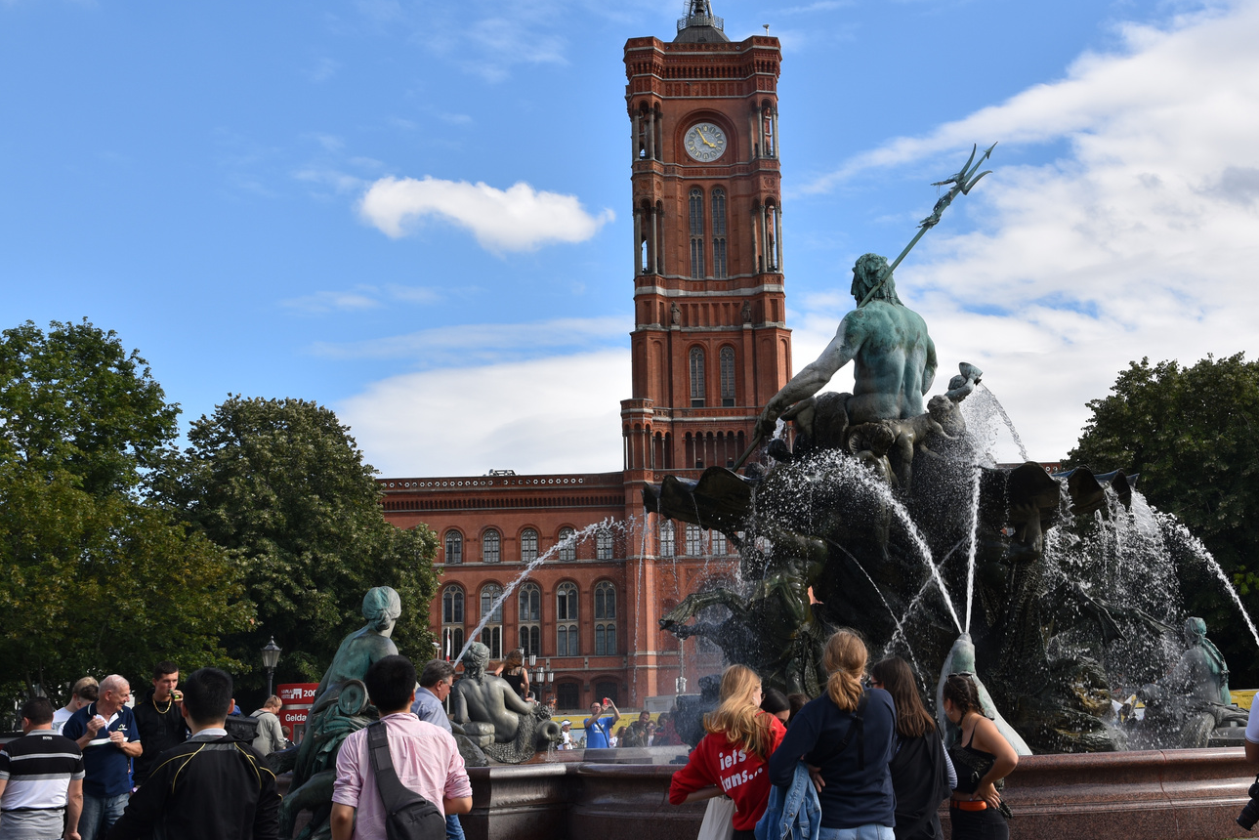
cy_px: 336
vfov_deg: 27.5
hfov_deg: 40.1
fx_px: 1714
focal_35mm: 49
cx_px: 759
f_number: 8
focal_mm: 26
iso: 100
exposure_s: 1/250
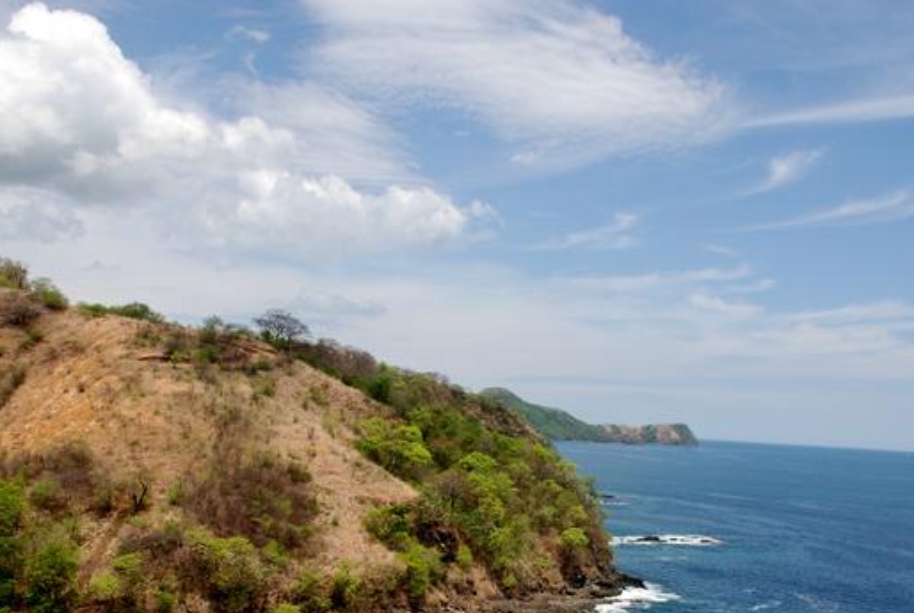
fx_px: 1068
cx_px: 491
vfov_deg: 31.4
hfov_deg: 46.3
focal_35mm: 42
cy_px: 474
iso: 100
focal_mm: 18
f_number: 8
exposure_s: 1/250
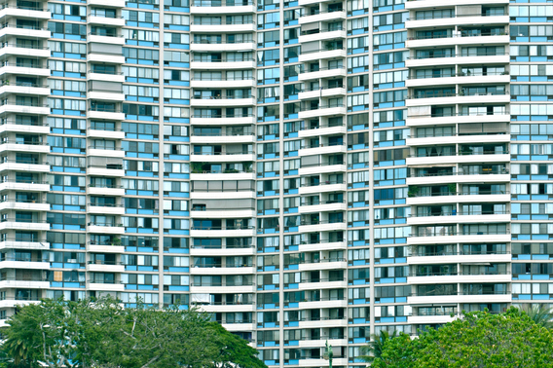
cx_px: 345
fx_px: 2057
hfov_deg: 15.3
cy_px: 174
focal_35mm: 134
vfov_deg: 10.2
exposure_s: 1/500
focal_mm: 70
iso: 160
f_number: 5.6
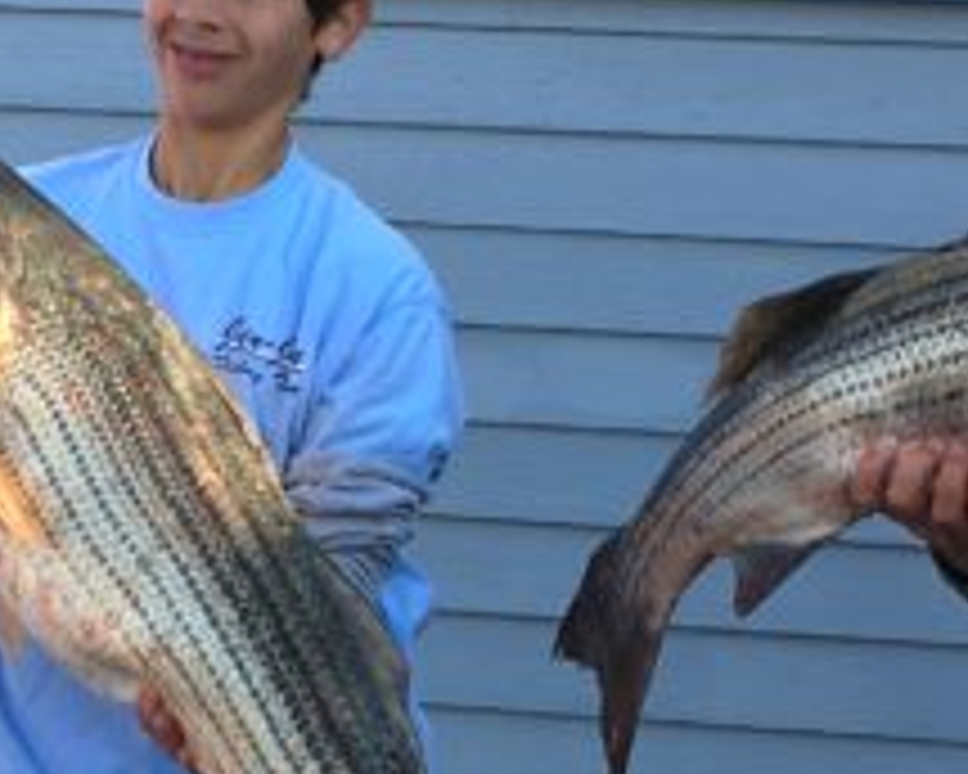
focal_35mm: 135
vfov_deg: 11.3
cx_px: 284
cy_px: 810
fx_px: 3868
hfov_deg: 14.2
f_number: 2.2
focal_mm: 4.15
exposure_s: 1/278
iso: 25
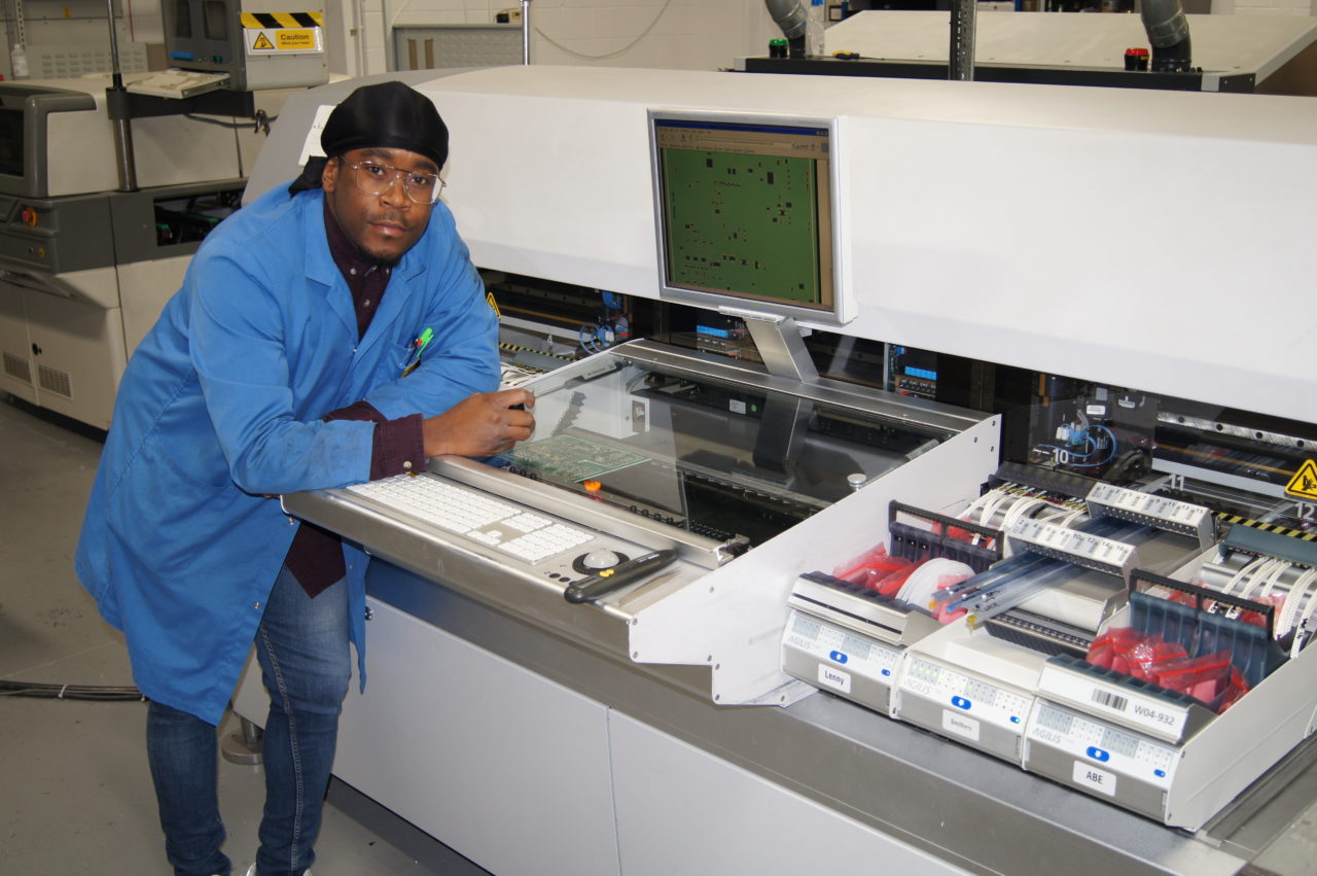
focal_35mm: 39
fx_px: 1425
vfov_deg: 34.1
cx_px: 658
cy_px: 438
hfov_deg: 49.6
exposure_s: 1/60
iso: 125
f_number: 4.5
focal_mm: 26
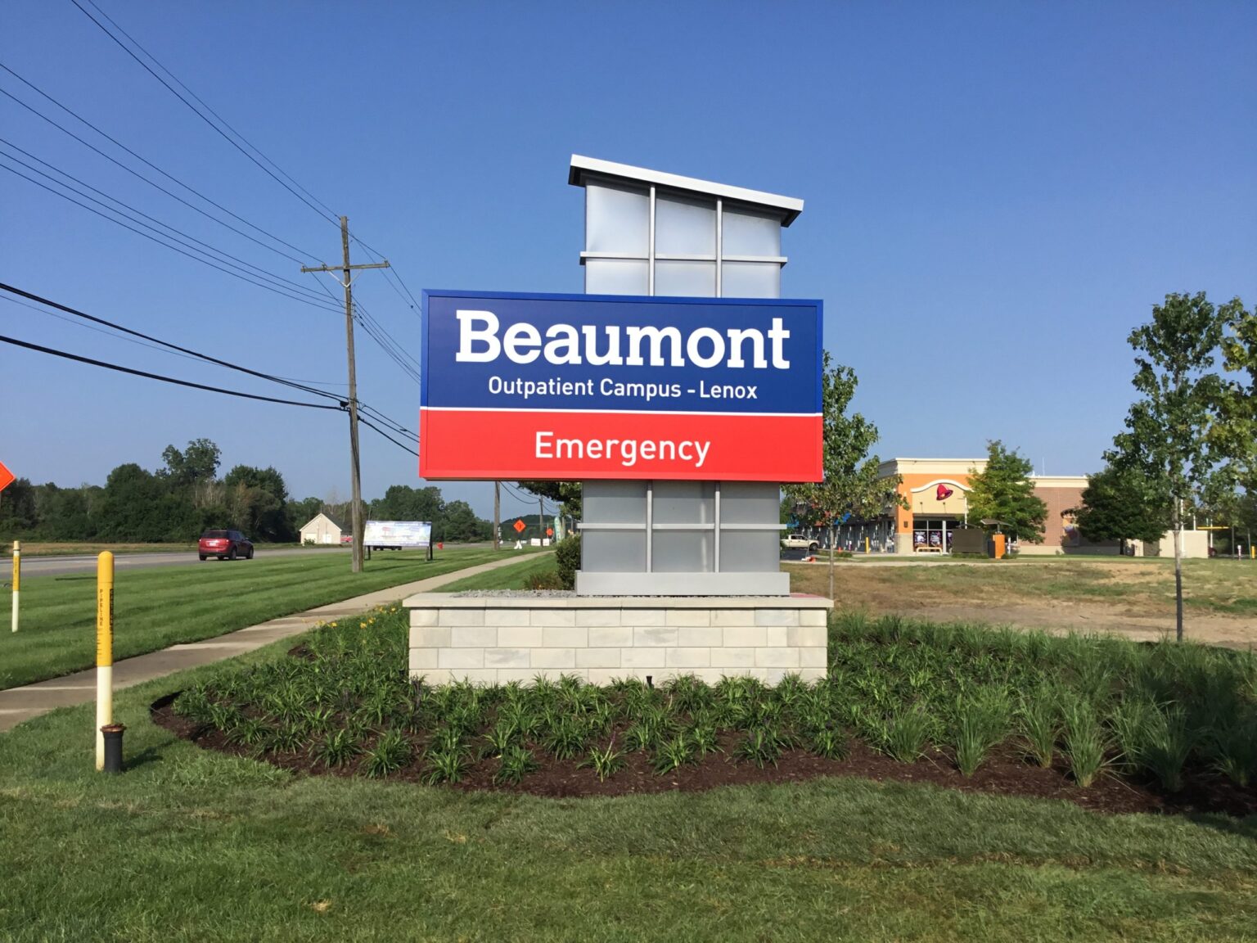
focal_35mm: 31
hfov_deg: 58.4
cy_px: 472
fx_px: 1126
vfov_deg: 45.4
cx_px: 628
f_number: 2.4
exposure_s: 1/1664
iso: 25
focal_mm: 3.3
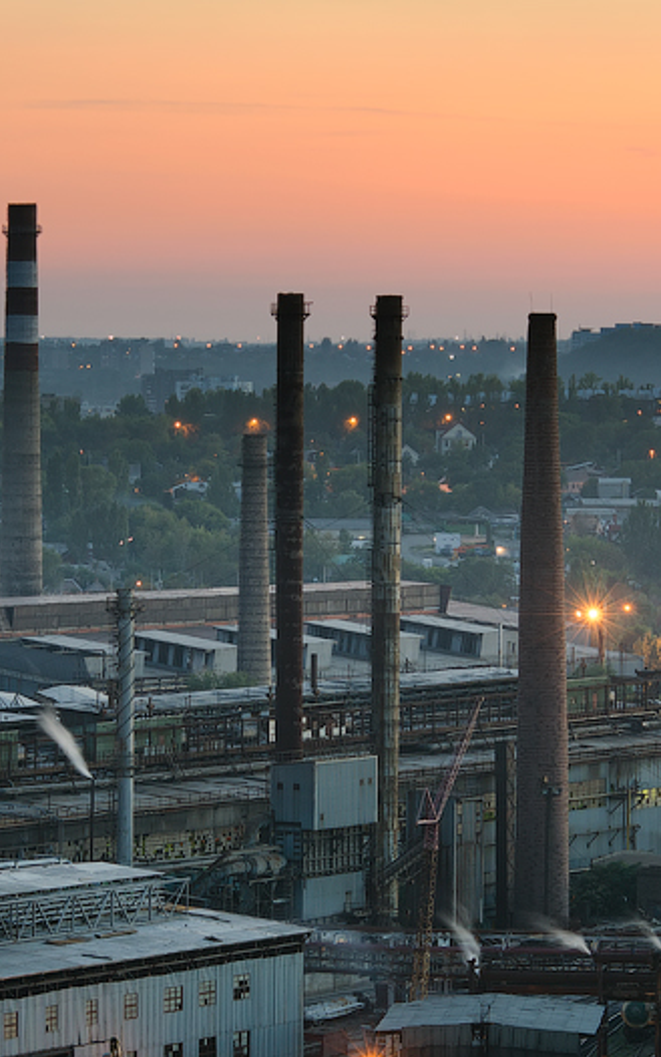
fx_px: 5848
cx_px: 209
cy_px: 492
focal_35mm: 203
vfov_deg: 10.3
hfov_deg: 6.5
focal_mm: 70
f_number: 6.3
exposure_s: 1
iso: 100
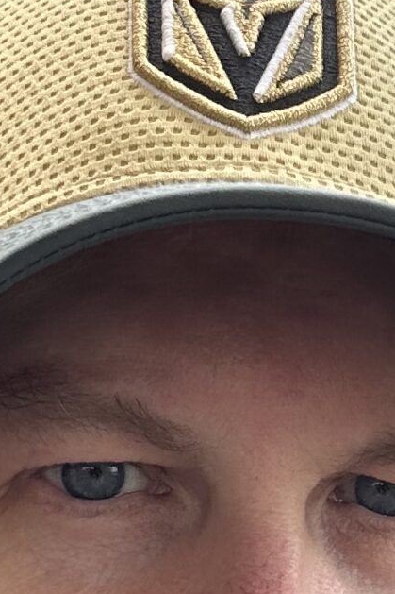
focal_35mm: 127
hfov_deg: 10.6
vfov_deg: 16.1
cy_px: 410
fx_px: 2091
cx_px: 472
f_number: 1.9
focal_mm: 2.69
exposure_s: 1/172
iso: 32
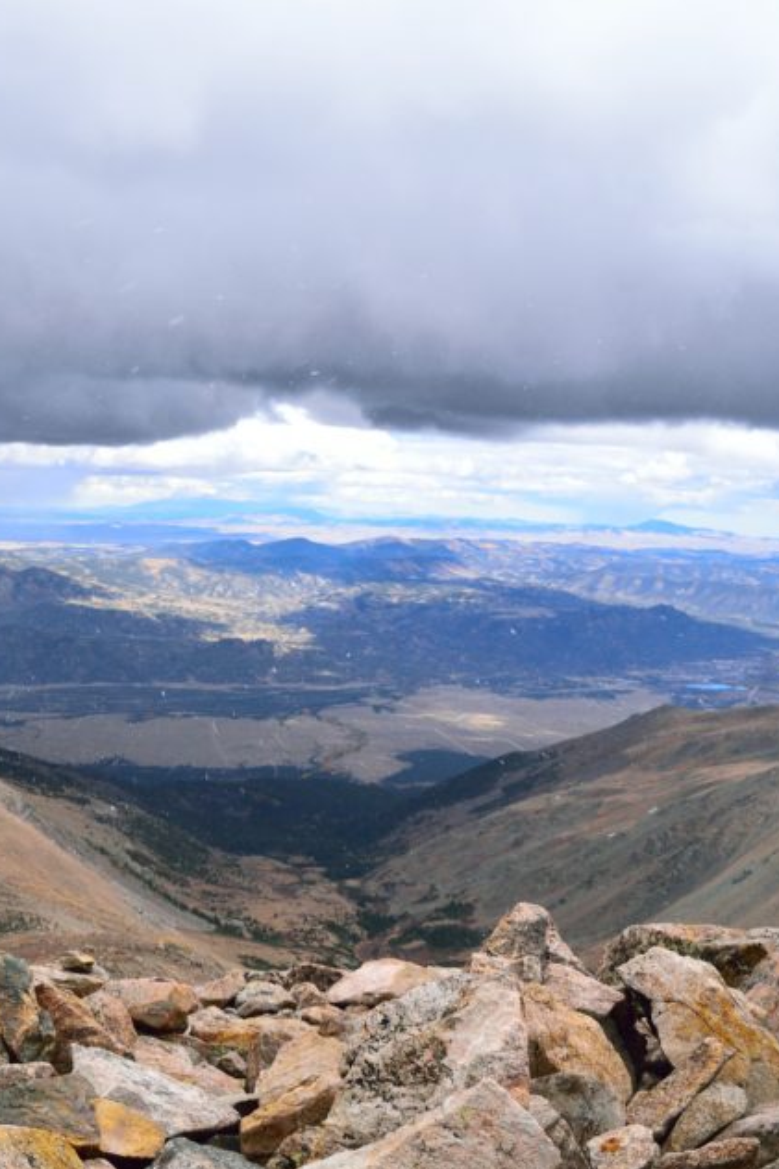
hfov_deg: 31.9
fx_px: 1331
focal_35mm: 41
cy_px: 588
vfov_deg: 47.4
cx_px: 183
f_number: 11
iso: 400
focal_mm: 18
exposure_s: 1/400
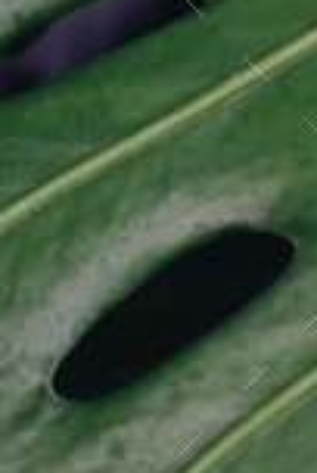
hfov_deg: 4.6
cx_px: 395
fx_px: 3971
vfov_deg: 6.7
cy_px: 666
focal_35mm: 302
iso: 64
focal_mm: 35
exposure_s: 1/640
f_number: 1.8
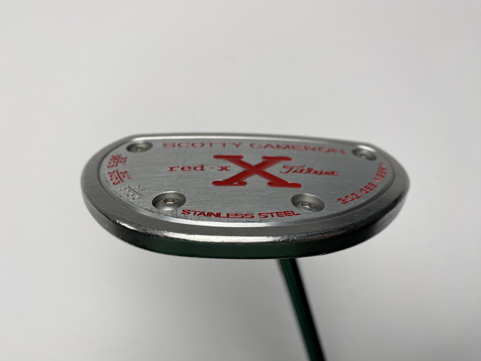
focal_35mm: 25
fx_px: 347
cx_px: 240
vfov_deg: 54.9
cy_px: 180
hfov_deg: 69.4
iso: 32
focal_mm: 4.25
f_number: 1.8
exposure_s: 1/423
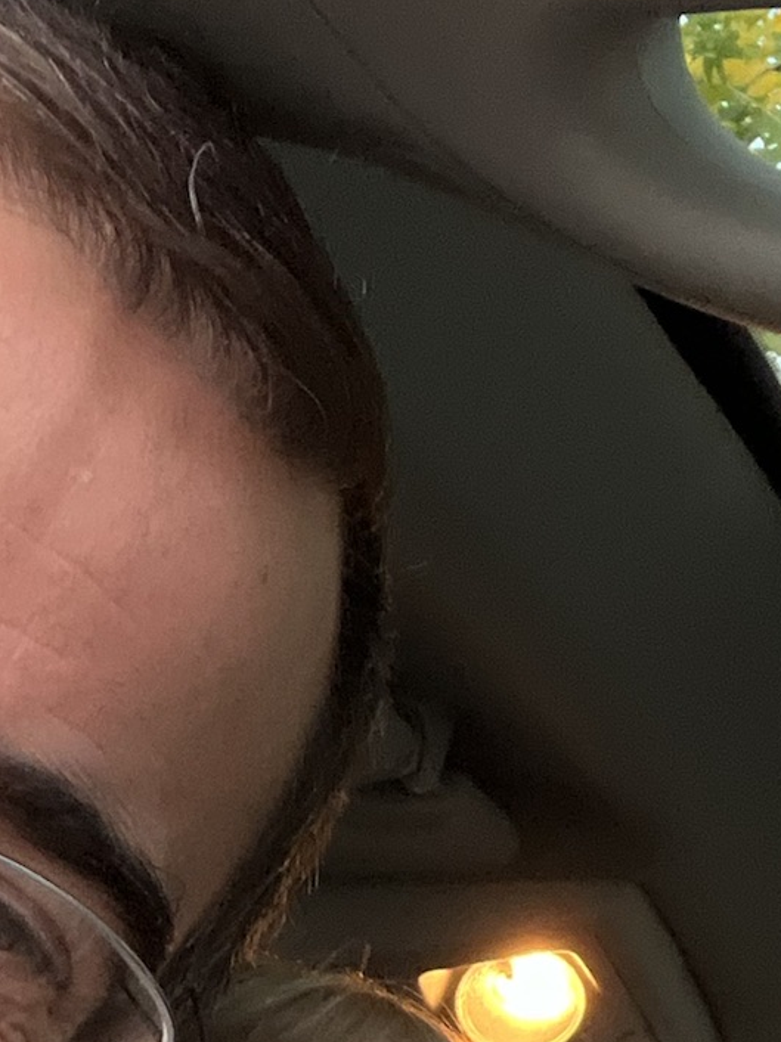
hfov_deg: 17.2
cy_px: 1306
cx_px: 185
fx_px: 2559
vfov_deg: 21.2
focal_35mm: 85
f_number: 2.2
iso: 400
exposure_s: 1/53
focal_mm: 2.71
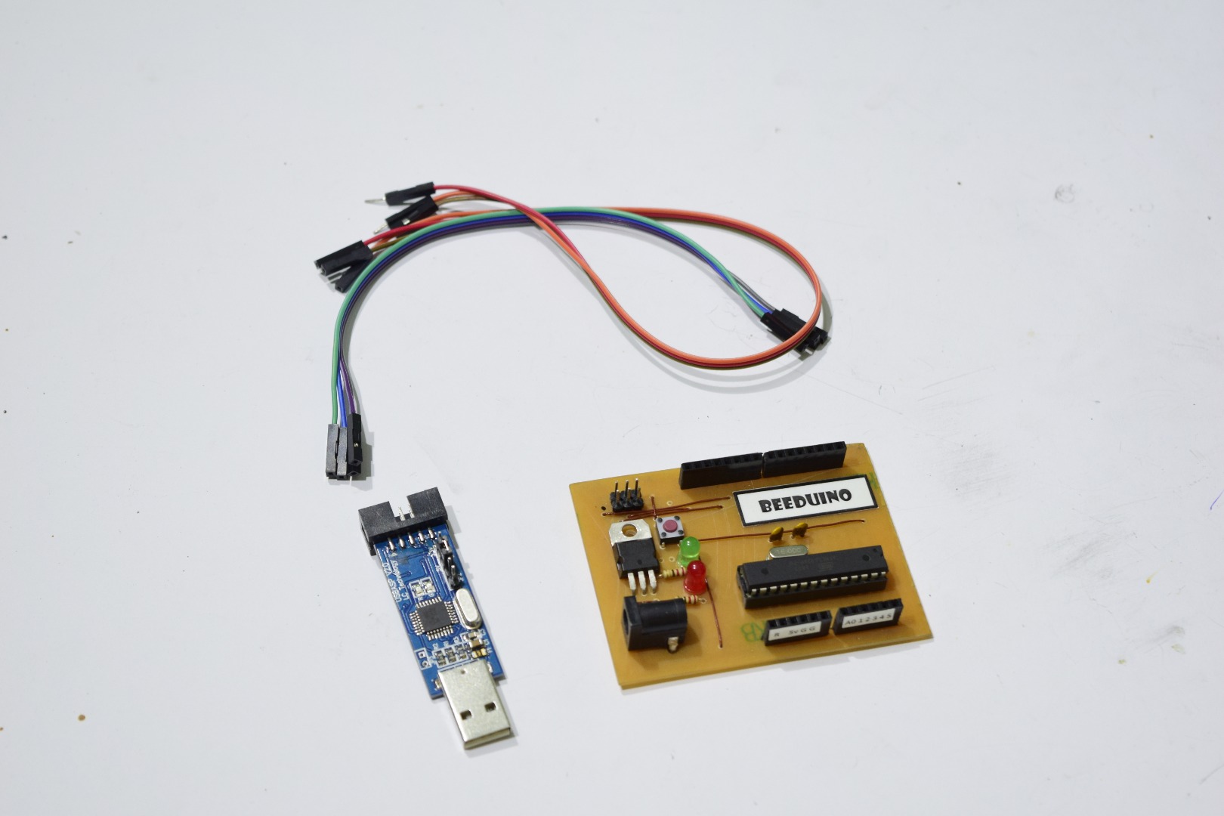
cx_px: 612
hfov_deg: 27.0
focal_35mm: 75
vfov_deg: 18.2
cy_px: 408
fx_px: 2550
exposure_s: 1/50
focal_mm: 50
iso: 400
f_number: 5.6
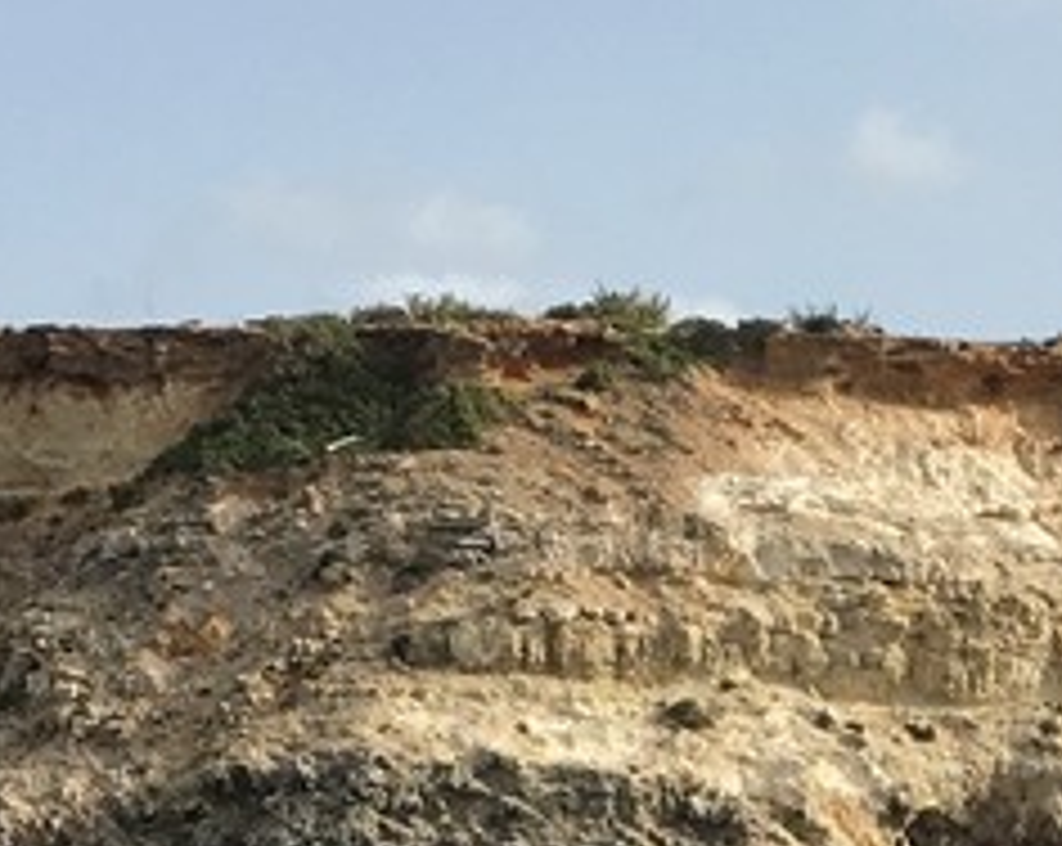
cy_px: 1912
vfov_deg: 8.3
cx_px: 1634
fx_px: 5429
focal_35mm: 173
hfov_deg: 10.7
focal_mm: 4.15
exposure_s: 1/1603
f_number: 2.2
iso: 25
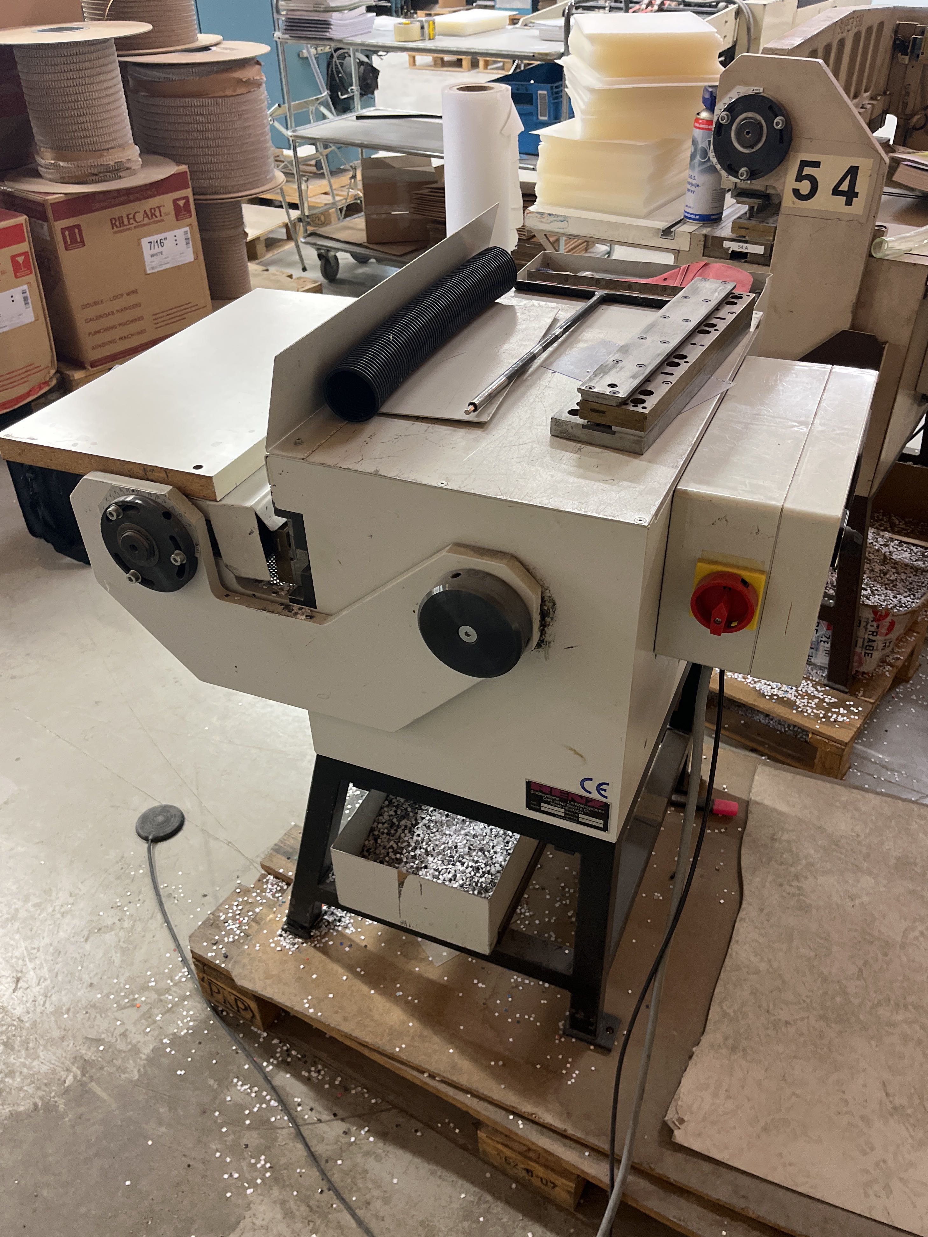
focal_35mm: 27
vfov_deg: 65.3
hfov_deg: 51.4
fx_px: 965
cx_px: 466
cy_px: 641
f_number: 1.6
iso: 250
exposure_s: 1/50
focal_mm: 5.1
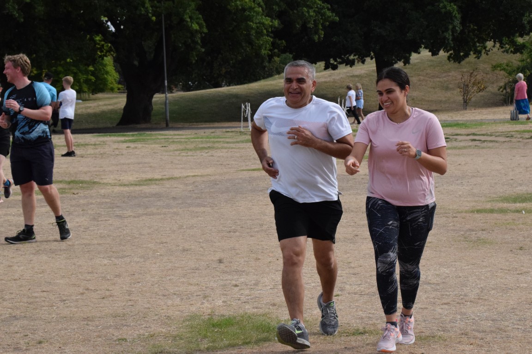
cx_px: 266
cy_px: 177
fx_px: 1818
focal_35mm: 123
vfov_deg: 11.1
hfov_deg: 16.7
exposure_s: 1/3200
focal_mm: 82
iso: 3200
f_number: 14
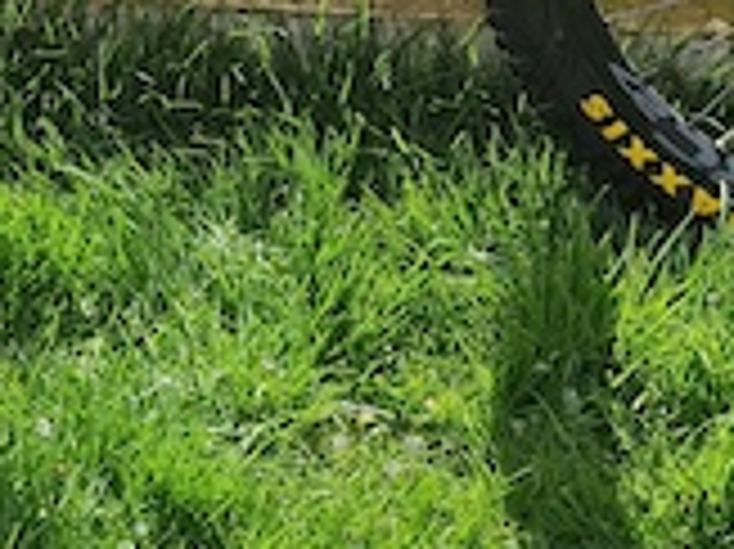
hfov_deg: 15.9
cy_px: -72
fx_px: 2606
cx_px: 99
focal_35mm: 123
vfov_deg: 11.8
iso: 50
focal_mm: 7
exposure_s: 1/674
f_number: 1.8
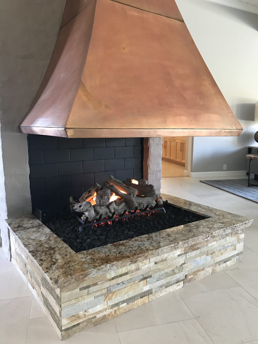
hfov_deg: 49.7
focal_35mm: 28
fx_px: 278
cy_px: 172
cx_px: 129
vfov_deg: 63.4
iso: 80
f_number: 1.8
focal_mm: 3.99
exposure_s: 1/15
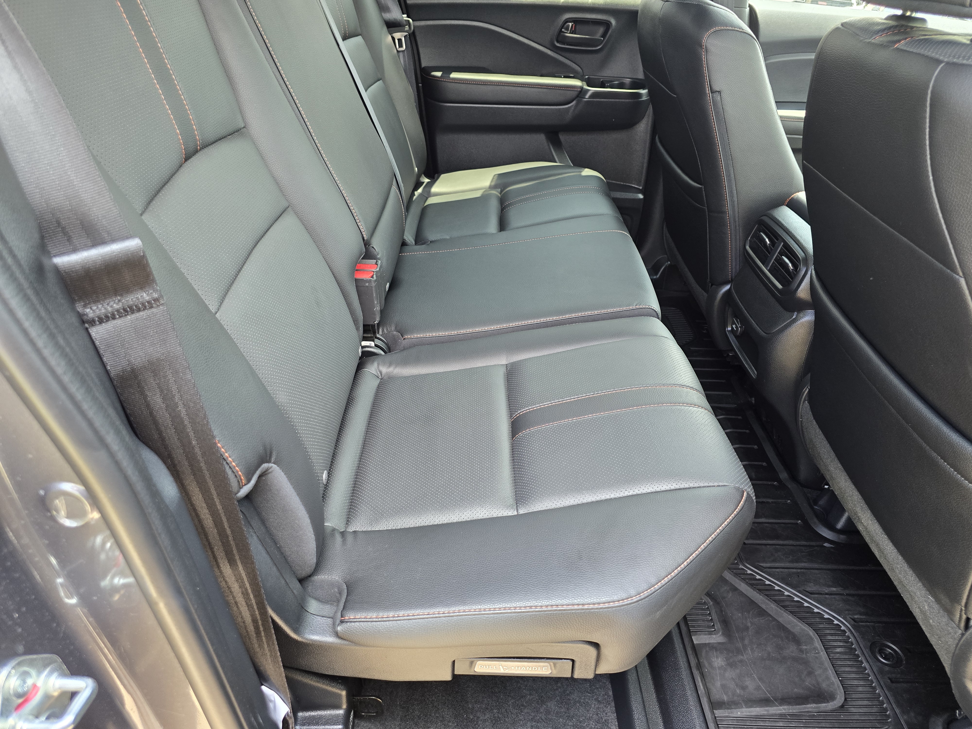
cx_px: 486
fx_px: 646
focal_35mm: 23
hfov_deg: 73.9
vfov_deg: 58.9
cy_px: 364
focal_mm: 6.3
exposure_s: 1/180
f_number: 1.7
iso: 160
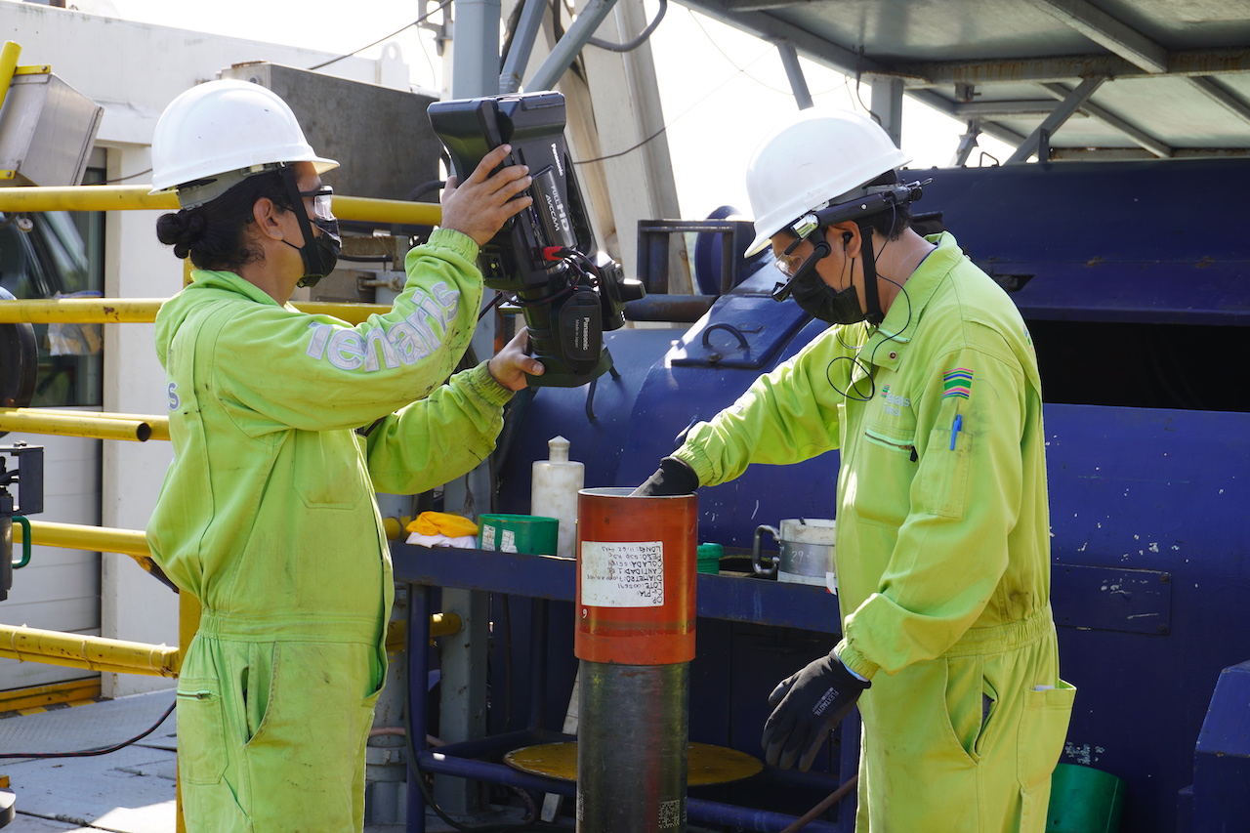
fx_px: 2239
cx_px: 625
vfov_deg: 21.1
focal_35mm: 64
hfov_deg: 31.2
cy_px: 416
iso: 100
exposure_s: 1/100
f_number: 7.1
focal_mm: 43
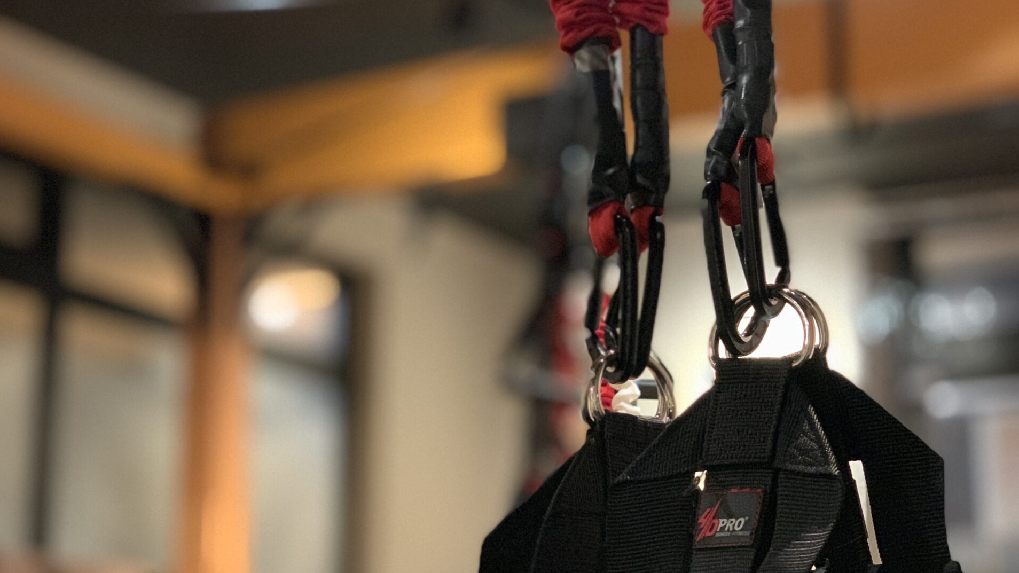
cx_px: 507
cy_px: 323
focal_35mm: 76
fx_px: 2053
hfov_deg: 27.9
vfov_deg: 15.9
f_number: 2.4
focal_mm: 6
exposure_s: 1/25
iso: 640
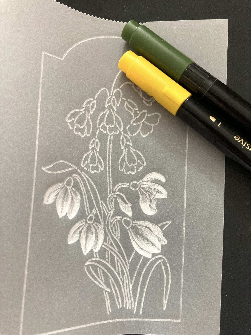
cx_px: 126
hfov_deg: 49.7
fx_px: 271
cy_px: 168
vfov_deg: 63.4
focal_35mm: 28
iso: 400
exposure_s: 1/36
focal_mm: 3.99
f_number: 1.8
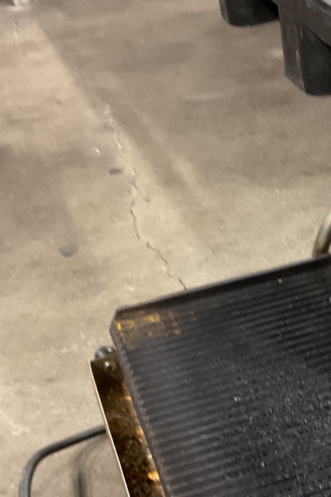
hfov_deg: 18.1
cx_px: 353
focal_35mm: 73
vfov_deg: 27.3
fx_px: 1007
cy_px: 377
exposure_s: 1/25
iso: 250
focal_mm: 3
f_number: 1.8
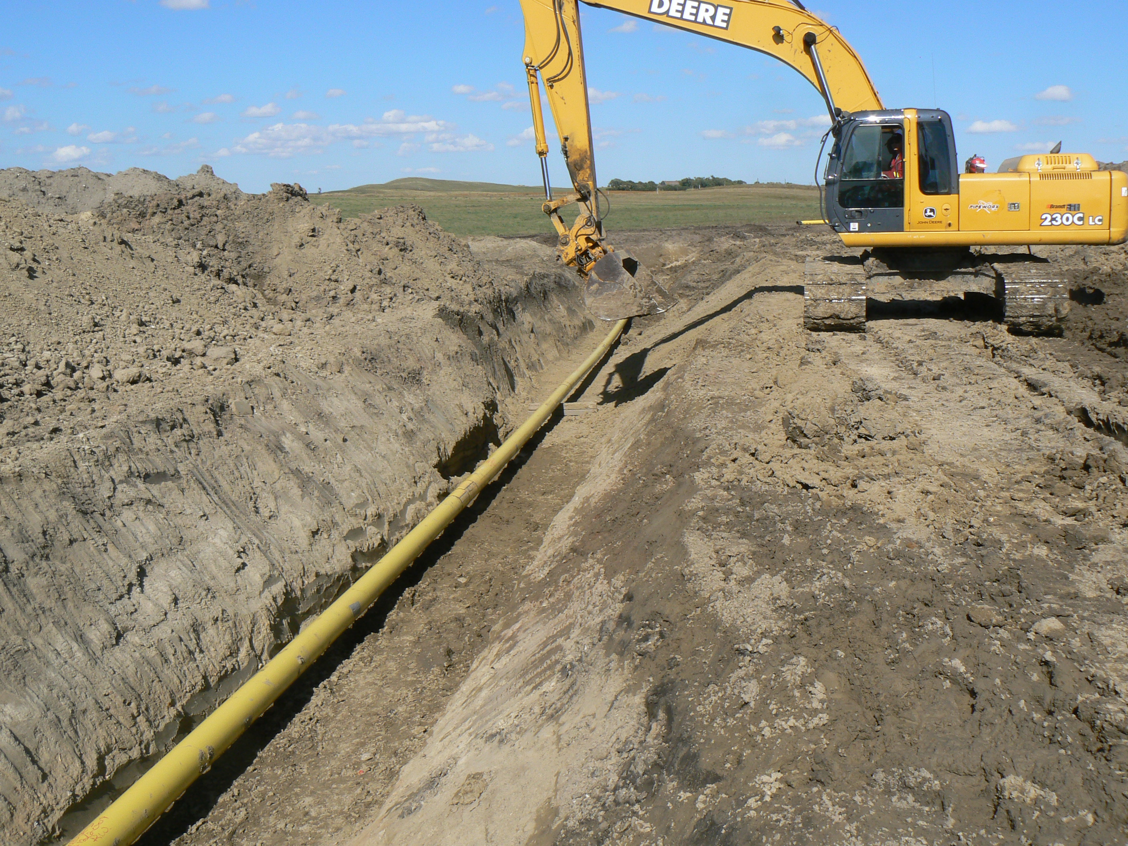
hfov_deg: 51.4
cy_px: 423
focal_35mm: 36
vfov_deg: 39.7
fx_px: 1173
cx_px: 564
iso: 80
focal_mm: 6
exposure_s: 1/400
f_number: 8
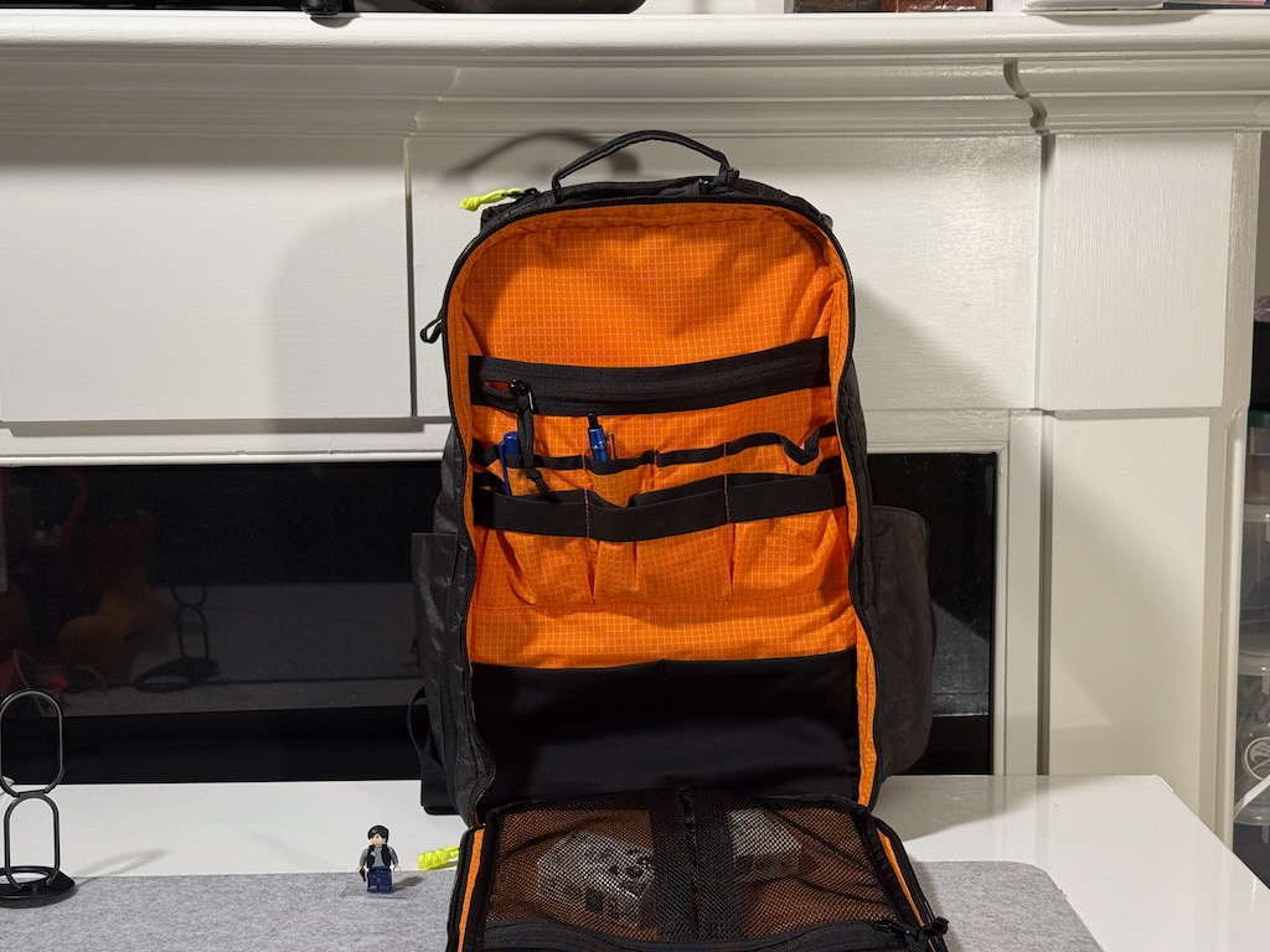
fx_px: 1761
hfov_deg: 39.7
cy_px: 476
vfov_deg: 30.3
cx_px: 635
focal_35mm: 48
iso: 80
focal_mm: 6.76
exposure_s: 1/60
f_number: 1.78
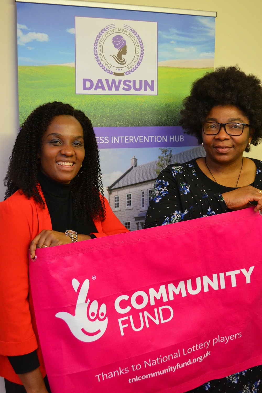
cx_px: 131
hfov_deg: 28.1
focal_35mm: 48
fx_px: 524
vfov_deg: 41.1
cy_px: 196
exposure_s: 1/60
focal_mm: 32
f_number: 4.8
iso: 1400
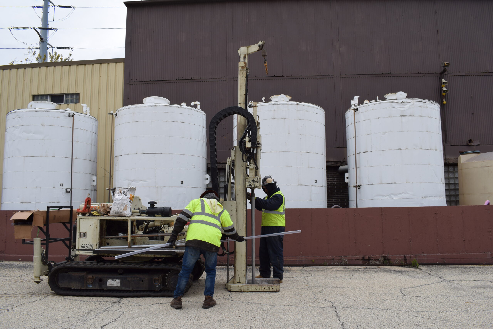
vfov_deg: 43.6
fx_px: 411
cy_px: 164
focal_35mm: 30
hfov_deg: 61.9
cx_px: 246
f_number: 9
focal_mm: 20
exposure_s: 1/125
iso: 200
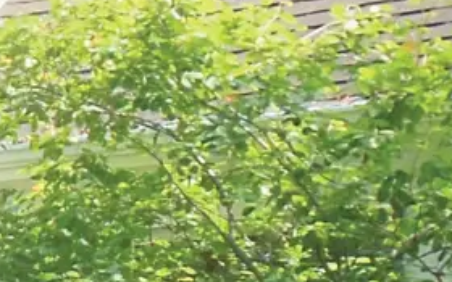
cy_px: 595
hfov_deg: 6.3
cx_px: -801
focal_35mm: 312
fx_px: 3843
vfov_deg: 4.2
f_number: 3.8
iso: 125
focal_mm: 7.7
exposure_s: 1/200
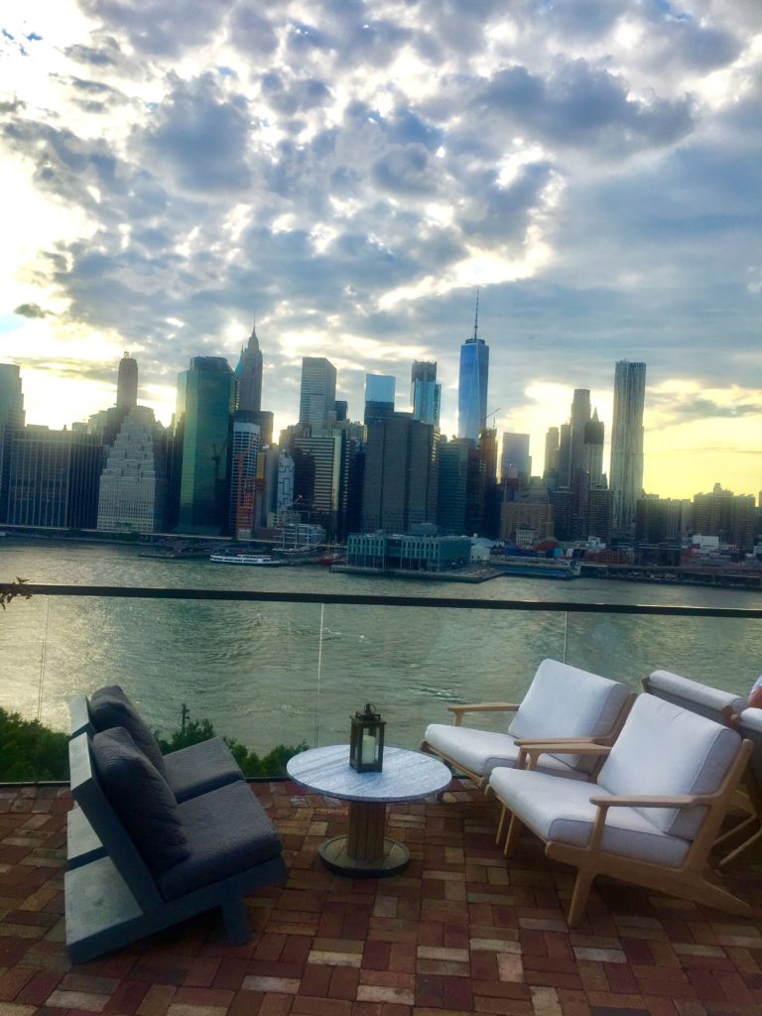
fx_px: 851
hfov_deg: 48.2
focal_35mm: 29
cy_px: 508
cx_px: 381
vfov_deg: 61.7
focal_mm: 4.15
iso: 32
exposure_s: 1/1041
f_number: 2.2
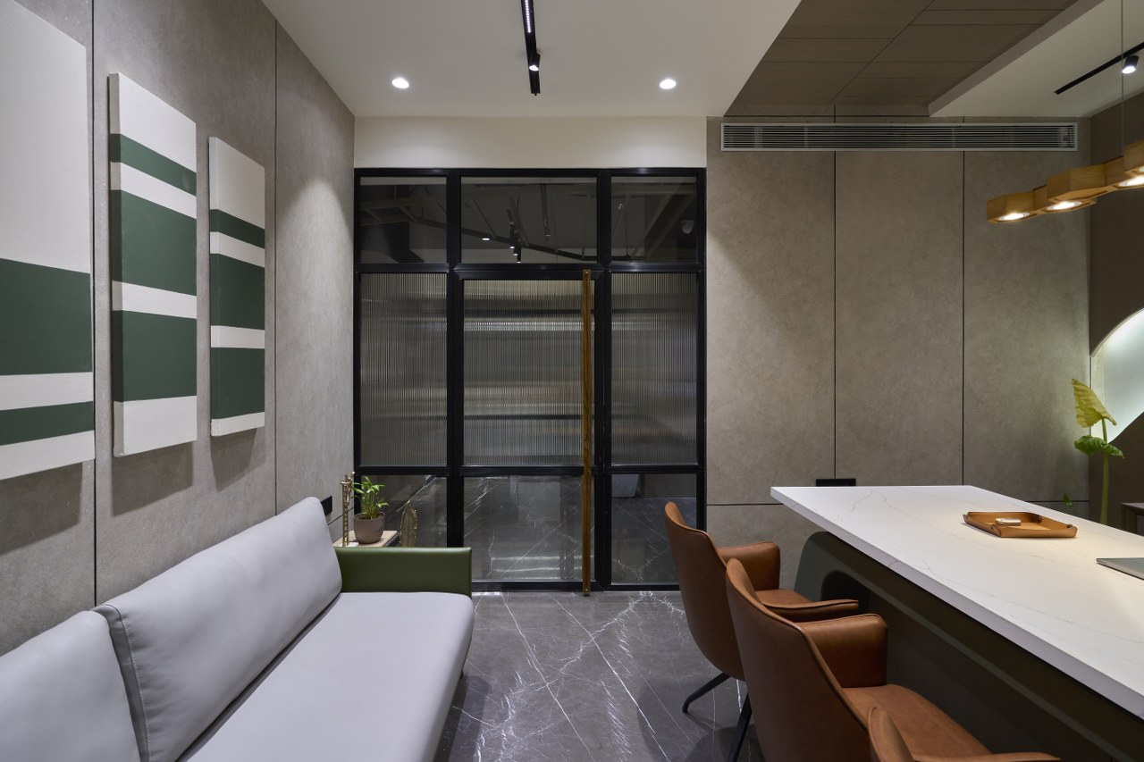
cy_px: 381
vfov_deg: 73.7
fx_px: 508
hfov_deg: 96.7
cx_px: 572
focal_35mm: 16
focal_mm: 16
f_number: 7.1
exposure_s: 1/6
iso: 160
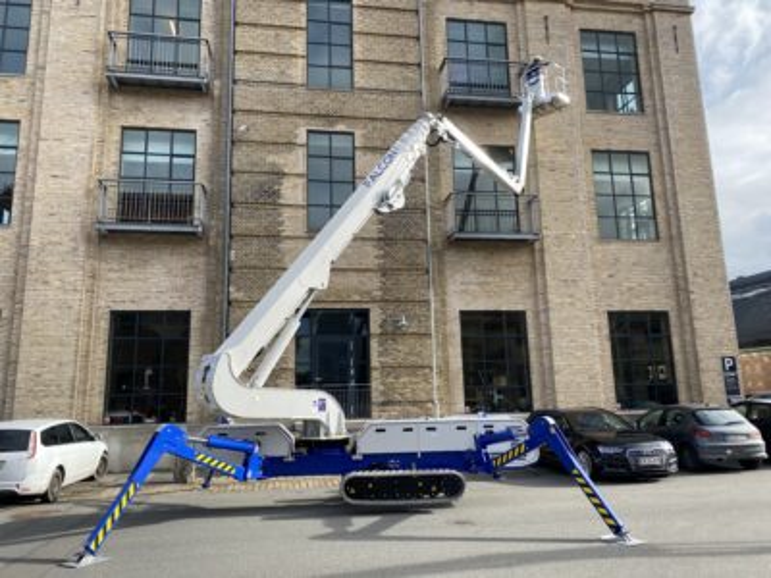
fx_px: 579
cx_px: 386
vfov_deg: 53.1
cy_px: 289
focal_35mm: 26
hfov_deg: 67.3
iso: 32
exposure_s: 1/1025
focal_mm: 4.25
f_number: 1.8
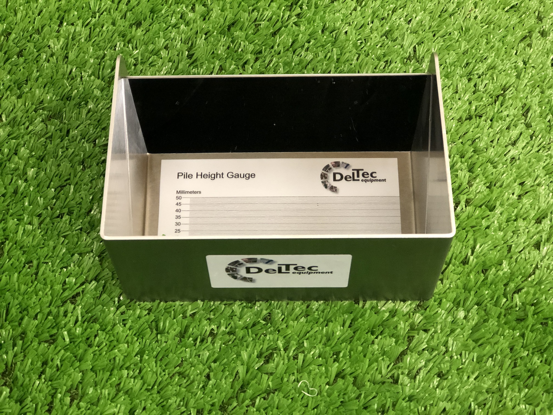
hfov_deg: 33.8
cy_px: 208
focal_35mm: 57
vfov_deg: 25.7
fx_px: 911
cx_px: 276
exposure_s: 1/33
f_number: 2.8
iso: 500
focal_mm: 6.6
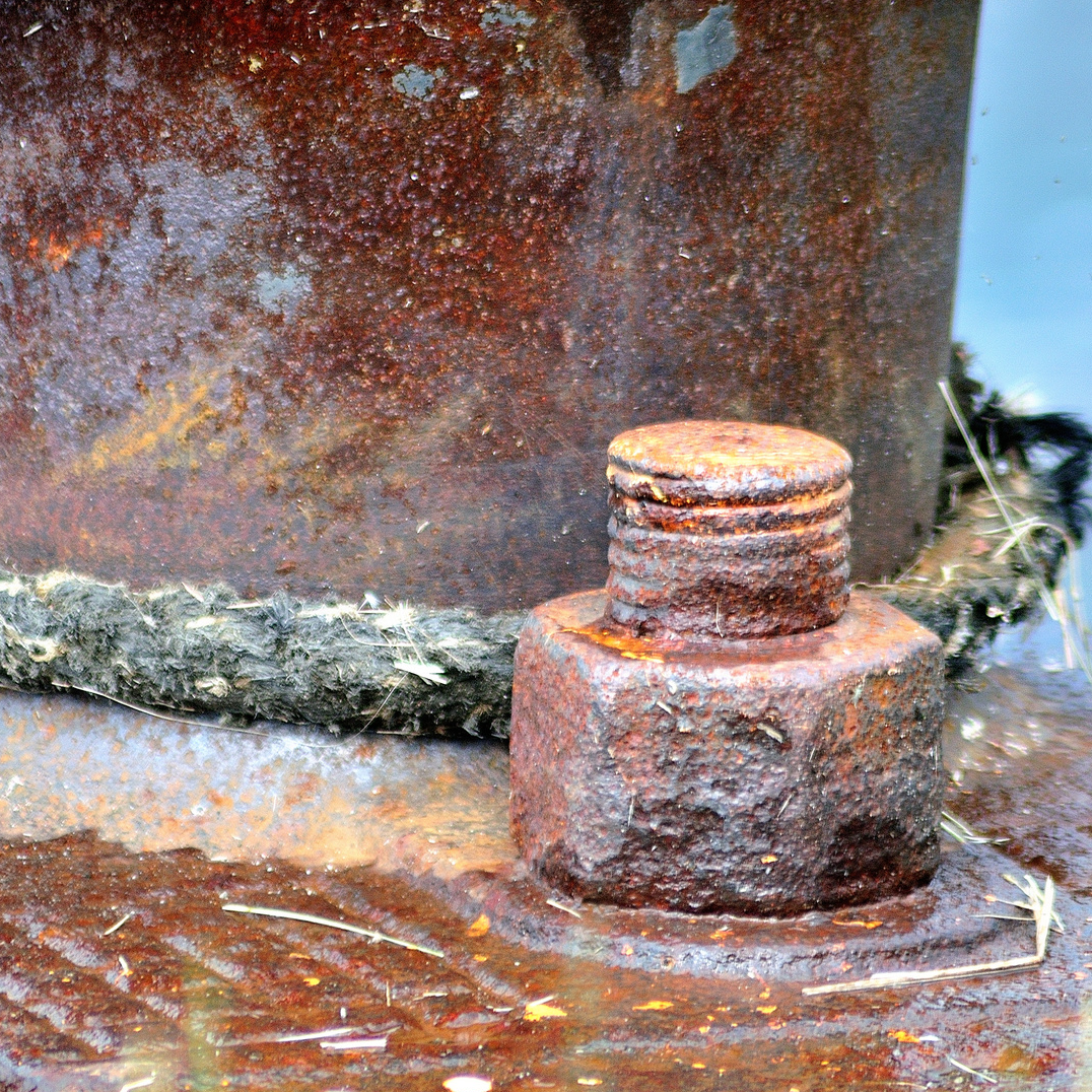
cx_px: 502
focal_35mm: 577
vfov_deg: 3.0
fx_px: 20593
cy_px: 547
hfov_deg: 3.0
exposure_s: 1/80
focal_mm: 300
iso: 200
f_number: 5.6
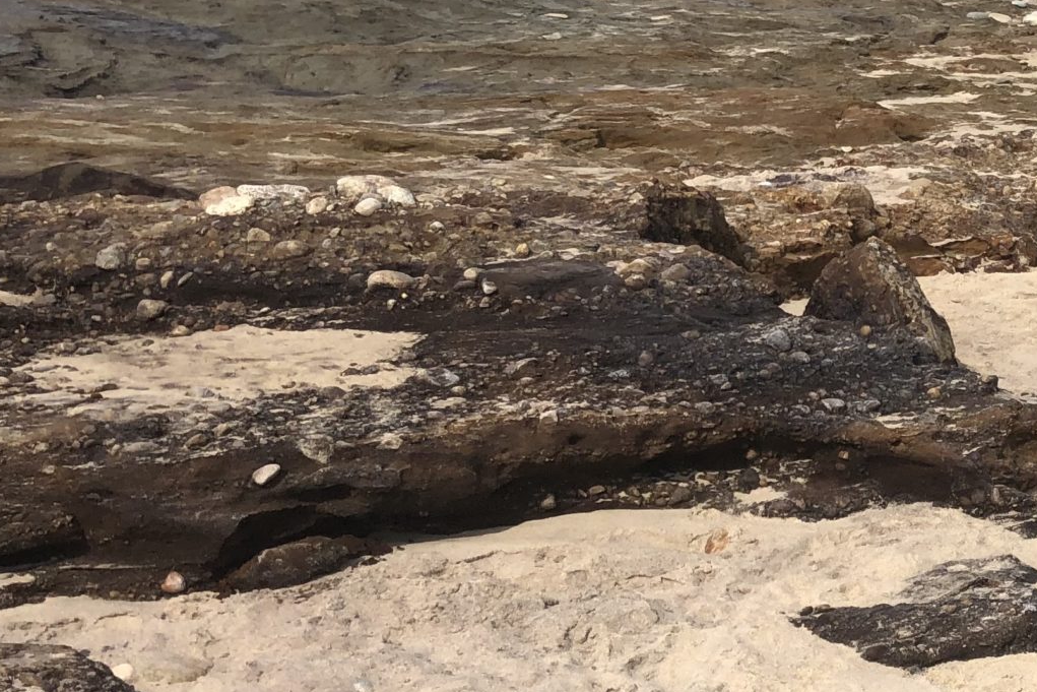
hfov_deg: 25.1
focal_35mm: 73
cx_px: 1227
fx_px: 2103
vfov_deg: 18.6
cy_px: 452
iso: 25
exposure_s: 1/3247
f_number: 1.8
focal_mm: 4
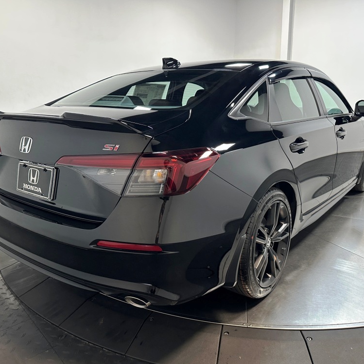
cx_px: 182
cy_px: 185
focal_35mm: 29
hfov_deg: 55.6
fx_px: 345
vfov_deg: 55.6
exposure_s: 1/60
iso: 400
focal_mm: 6.86
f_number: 1.78
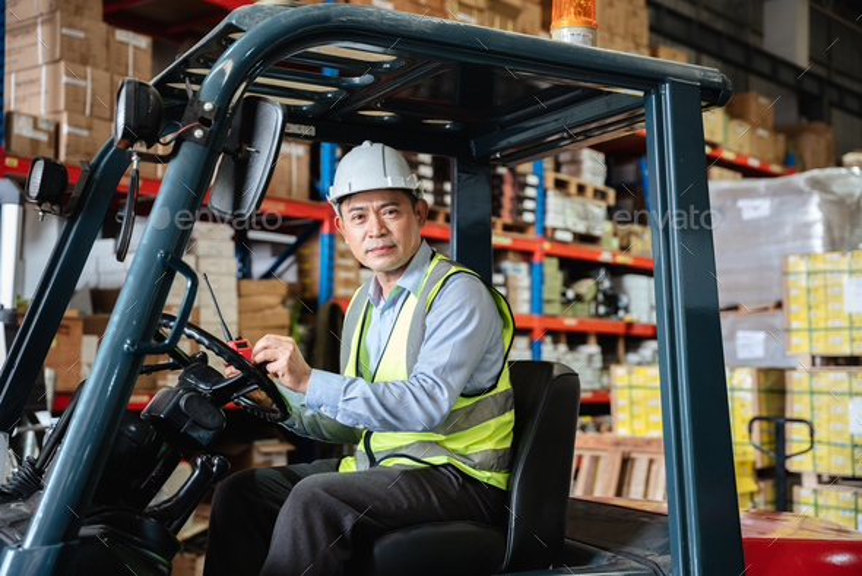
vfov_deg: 27.1
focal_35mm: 50
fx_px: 1195
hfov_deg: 39.7
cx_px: 431
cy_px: 288
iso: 1000
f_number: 2.8
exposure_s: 1/125
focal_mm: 49.9
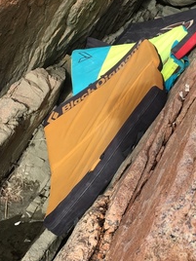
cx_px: 122
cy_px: 46
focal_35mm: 65
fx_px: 491
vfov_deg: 29.0
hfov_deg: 22.5
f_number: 2.2
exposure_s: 1/582
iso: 25
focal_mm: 4.15
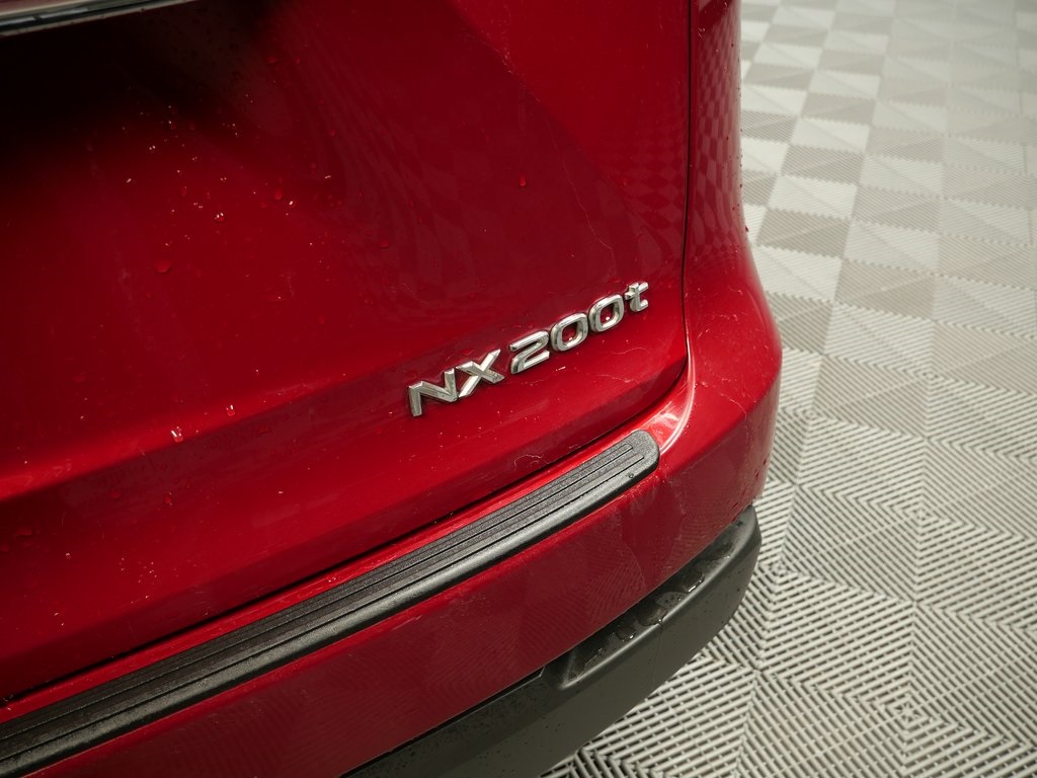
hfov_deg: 54.0
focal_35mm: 34
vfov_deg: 41.8
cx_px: 518
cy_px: 389
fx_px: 1019
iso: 250
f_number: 4.5
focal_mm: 17
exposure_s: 1/200
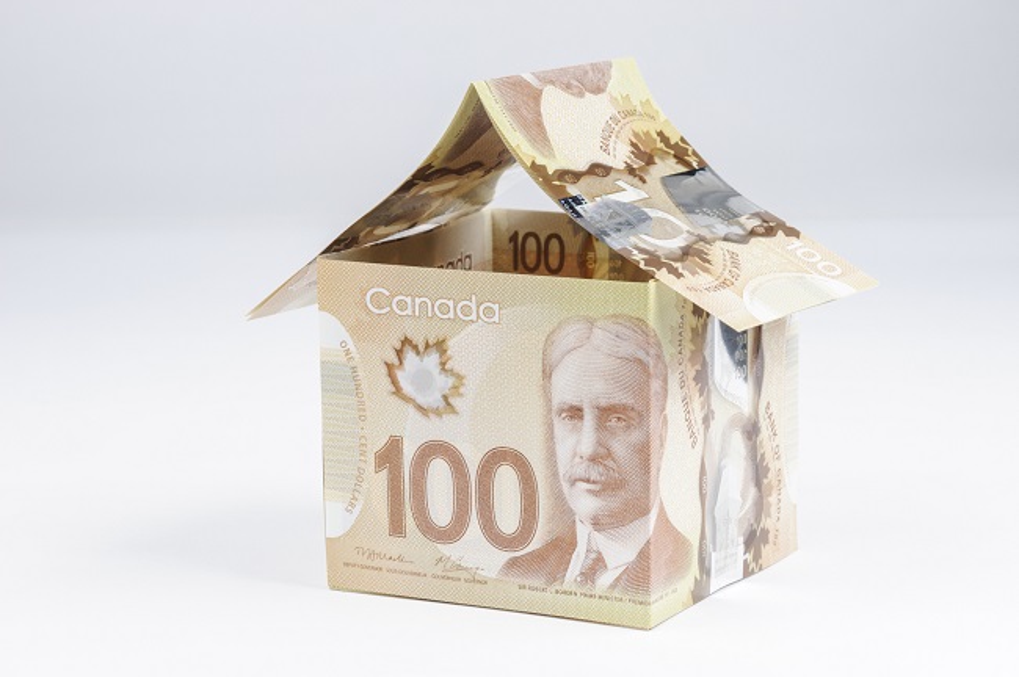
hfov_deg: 19.5
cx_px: 510
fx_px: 2969
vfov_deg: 13.0
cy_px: 338
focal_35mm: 105
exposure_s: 1/125
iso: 400
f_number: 22
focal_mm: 105
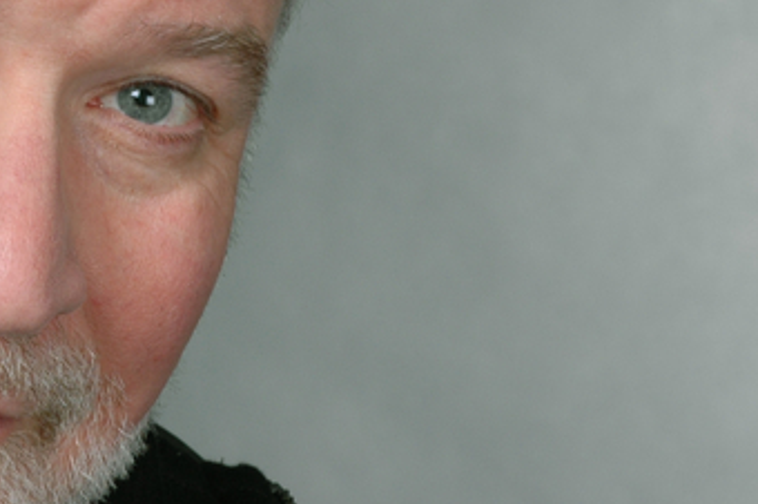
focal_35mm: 337
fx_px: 7096
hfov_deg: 6.1
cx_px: -94
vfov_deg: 4.1
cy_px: 38
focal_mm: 85
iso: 250
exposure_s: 1/60
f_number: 13
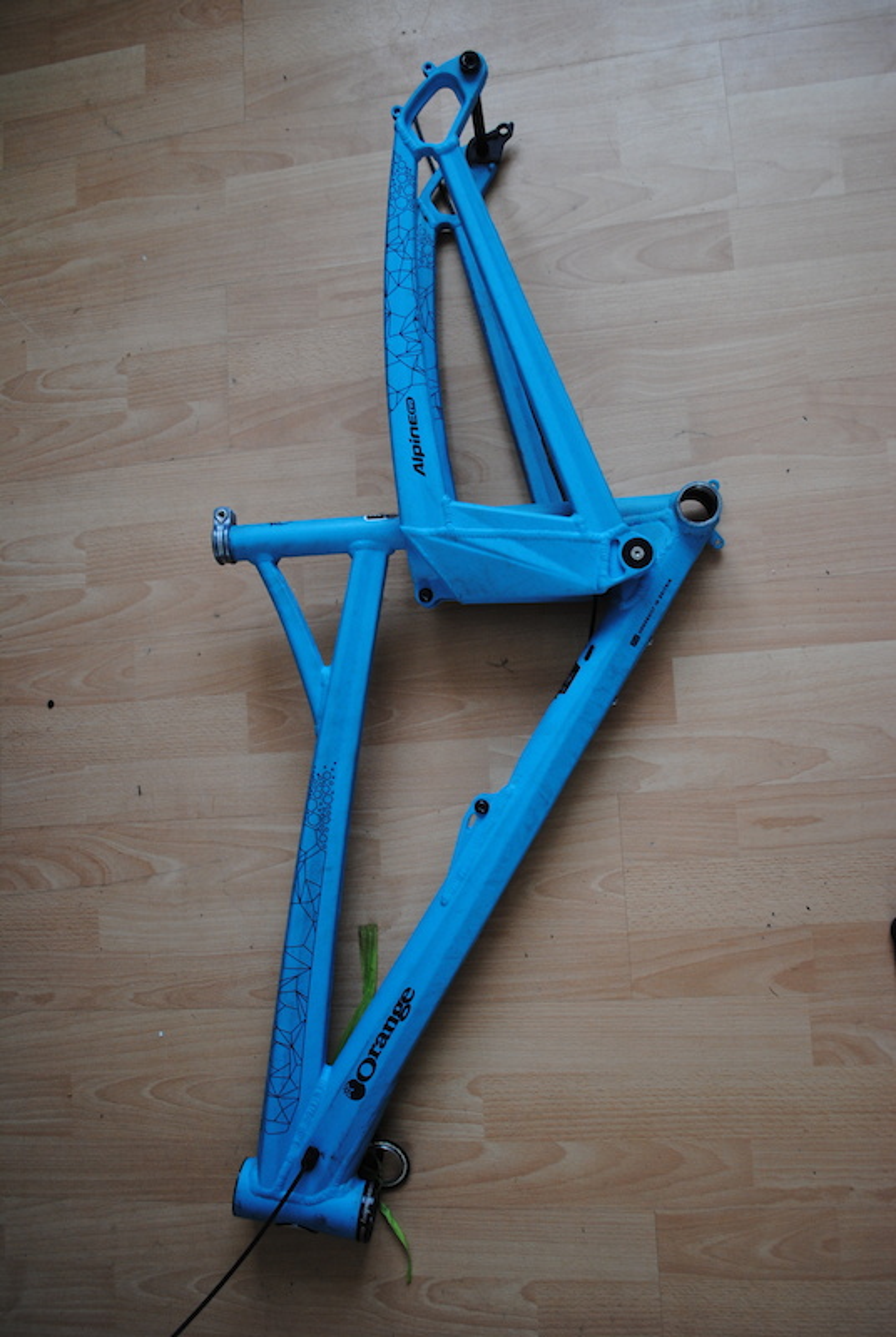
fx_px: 1116
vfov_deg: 61.9
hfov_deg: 43.7
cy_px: 668
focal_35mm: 30
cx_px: 448
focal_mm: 20
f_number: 3.8
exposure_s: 1/30
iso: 320
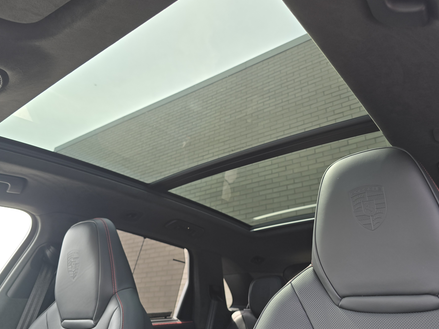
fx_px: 330
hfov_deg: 67.3
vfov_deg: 53.0
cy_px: 151
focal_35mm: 26
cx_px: 231
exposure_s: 1/180
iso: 64
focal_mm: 6.3
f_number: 1.7
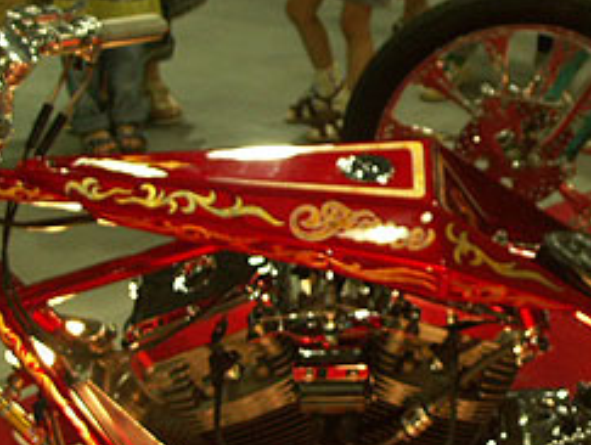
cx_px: 423
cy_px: 294
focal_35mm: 92
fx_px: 1573
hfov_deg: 21.1
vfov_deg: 16.1
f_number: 2.8
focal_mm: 7.2
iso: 64
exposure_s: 1/25
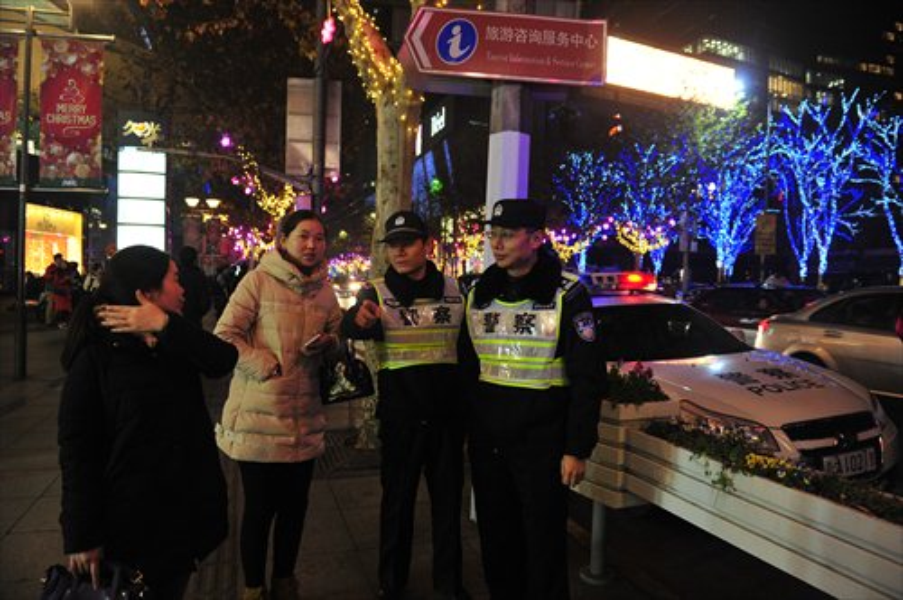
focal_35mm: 24
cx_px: 452
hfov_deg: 73.8
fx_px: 601
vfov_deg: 53.0
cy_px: 300
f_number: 4
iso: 2500
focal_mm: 24
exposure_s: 1/80
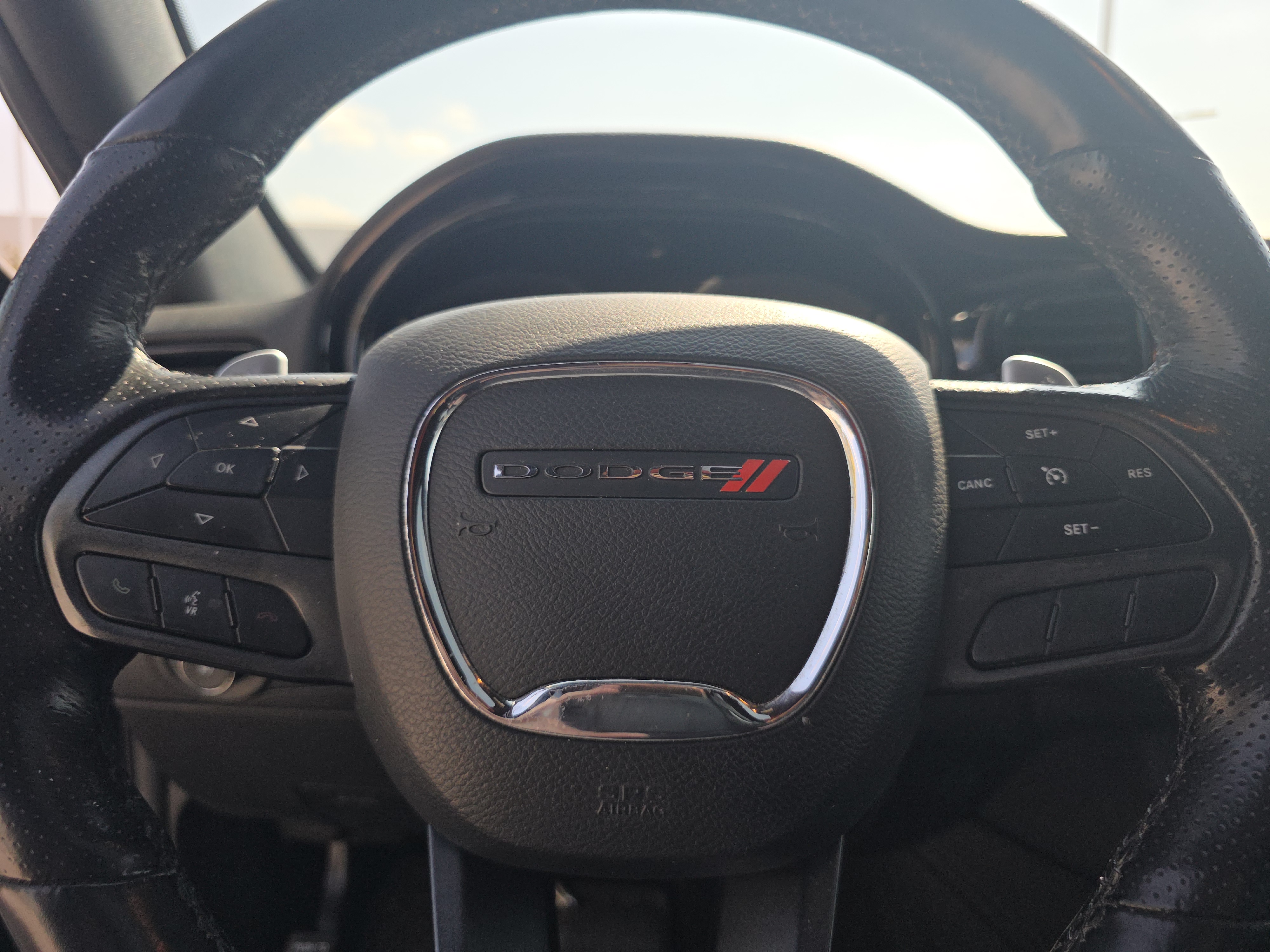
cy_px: 476
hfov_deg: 73.9
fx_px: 844
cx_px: 635
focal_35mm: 23
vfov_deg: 58.9
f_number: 1.7
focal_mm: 6.3
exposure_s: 1/1978
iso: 80
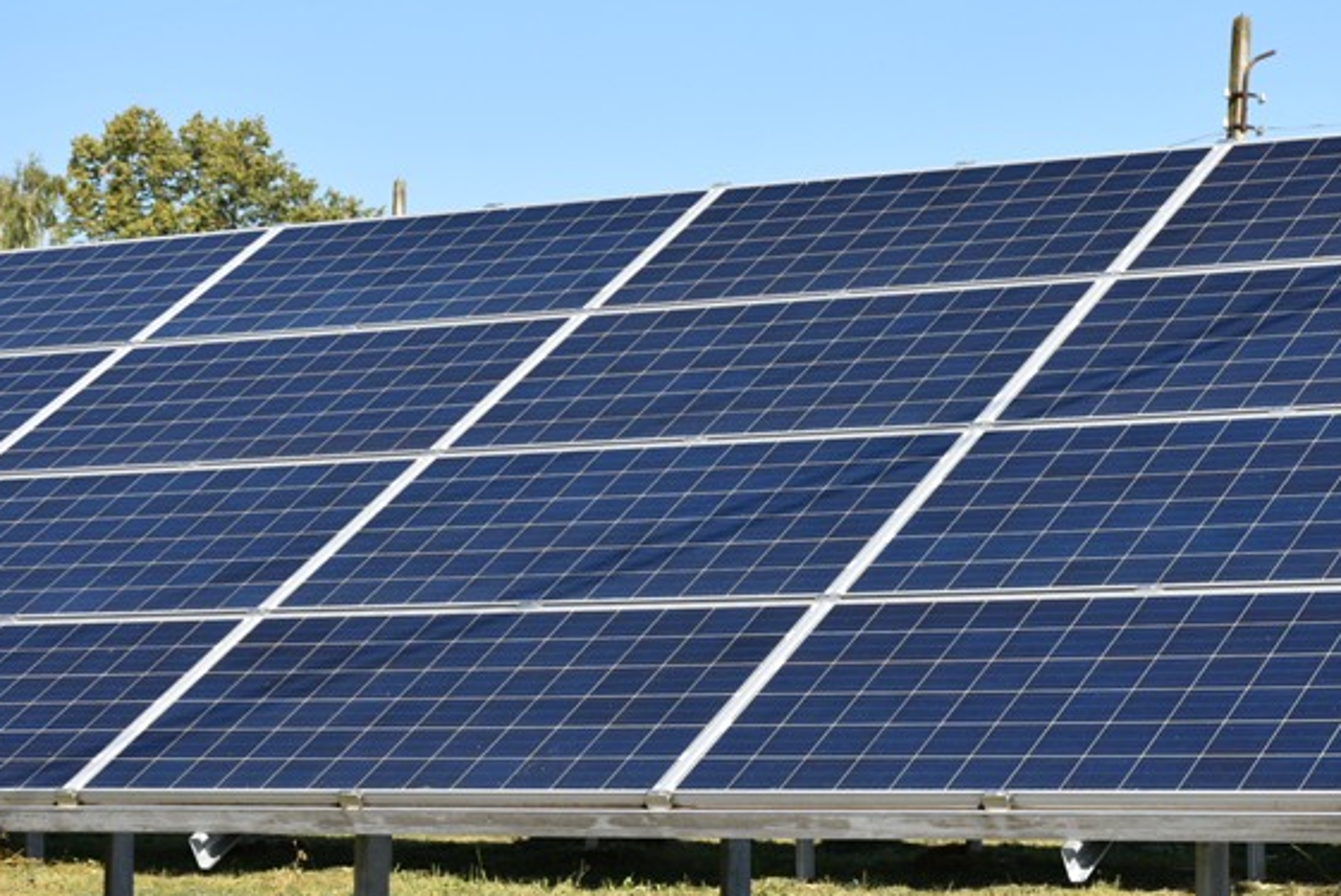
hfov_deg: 19.0
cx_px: 851
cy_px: 383
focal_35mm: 107
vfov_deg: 12.8
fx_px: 3989
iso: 220
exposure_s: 1/500
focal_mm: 50
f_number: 8
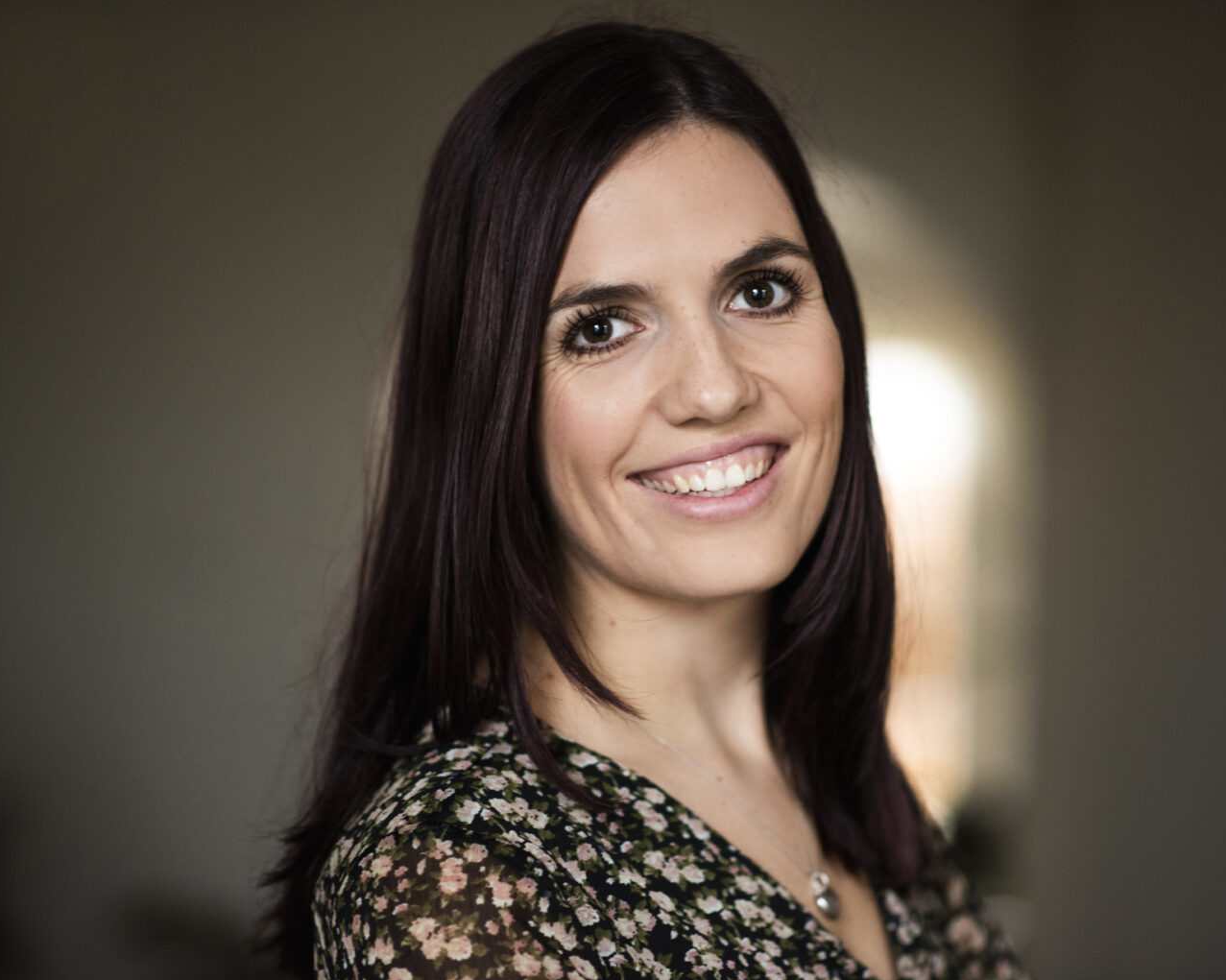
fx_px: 3483
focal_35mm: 96
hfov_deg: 20.0
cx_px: 670
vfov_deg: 16.0
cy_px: 491
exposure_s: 1/100
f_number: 1.8
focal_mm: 85
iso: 1250
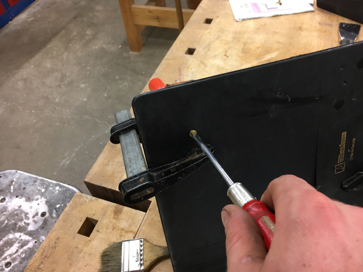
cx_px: 182
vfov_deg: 48.2
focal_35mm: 29
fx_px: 304
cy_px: 136
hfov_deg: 61.7
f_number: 2.2
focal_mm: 4.15
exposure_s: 1/30
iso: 100
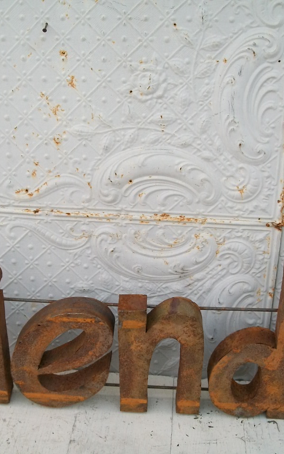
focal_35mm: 51
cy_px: 227
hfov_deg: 25.2
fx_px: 631
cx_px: 95
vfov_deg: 39.6
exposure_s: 1/60
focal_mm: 6
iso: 80
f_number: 2.7
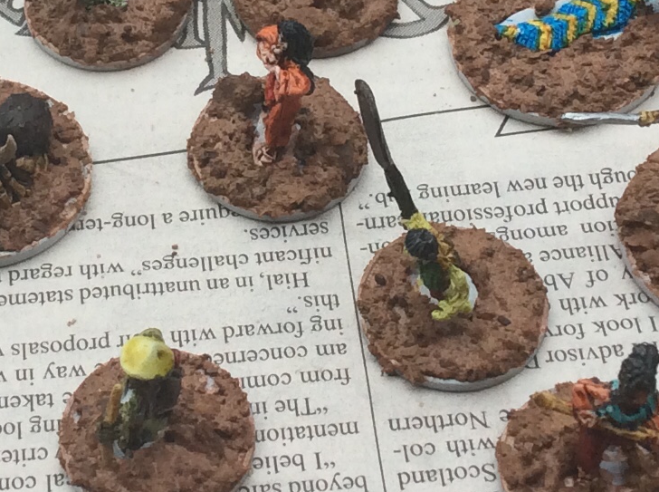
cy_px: 17
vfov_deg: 12.8
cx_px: 143
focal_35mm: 114
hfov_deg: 17.2
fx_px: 2166
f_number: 2.4
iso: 32
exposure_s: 1/236
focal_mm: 3.3
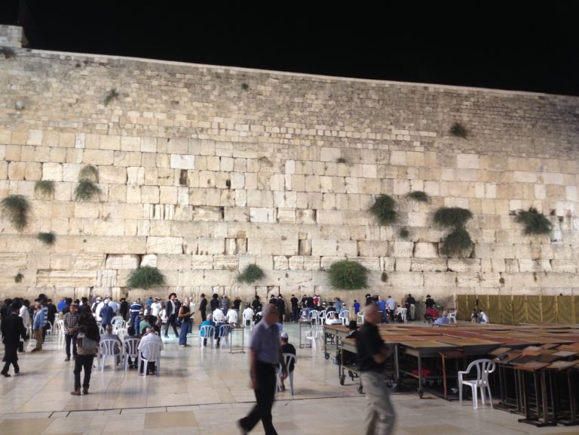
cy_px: 218
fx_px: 585
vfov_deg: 40.7
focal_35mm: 35
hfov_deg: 52.6
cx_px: 290
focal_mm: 4.28
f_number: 2.4
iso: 100
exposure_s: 1/20
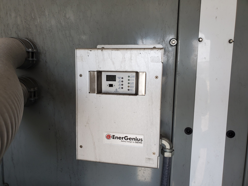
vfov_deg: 53.1
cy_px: 93
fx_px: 186
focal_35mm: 26
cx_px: 124
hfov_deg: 67.3
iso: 64
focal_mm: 4.3
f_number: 2.4
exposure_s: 1/100
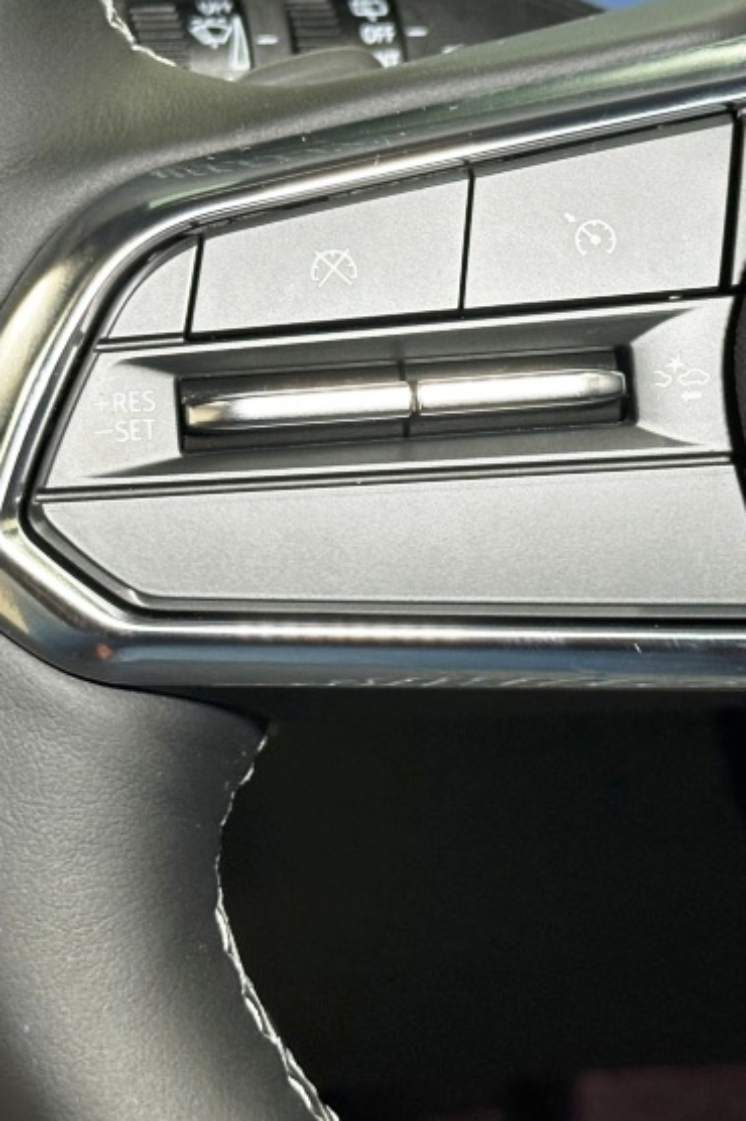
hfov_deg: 14.8
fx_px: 2863
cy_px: 353
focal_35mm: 92
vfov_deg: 22.0
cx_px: 458
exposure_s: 1/40
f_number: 1.78
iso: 320
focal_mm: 6.86
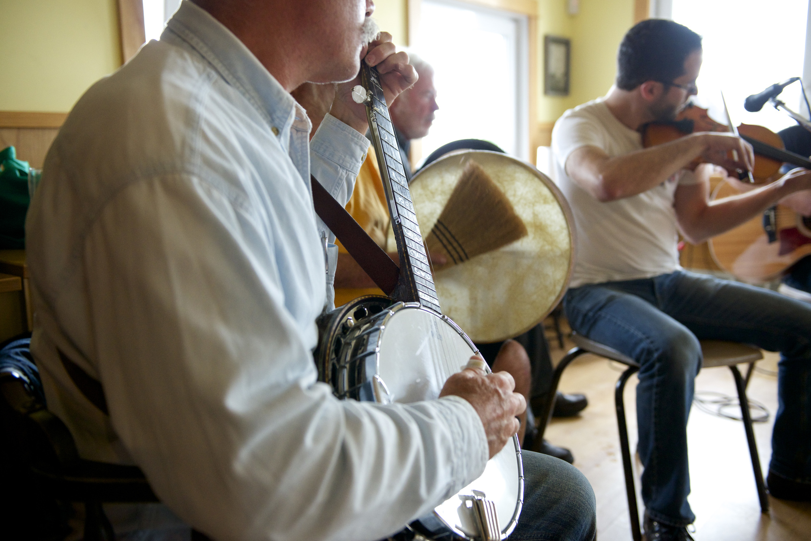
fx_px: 811
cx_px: 406
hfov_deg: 53.1
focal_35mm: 36
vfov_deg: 36.9
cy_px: 270
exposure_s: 1/125
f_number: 3.2
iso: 2000
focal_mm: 36
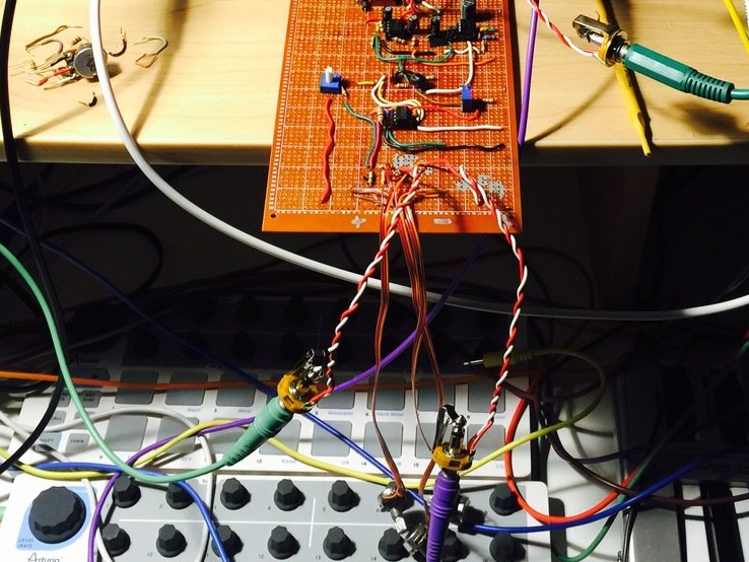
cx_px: 453
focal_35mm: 55
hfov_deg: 34.8
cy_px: 50
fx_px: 1190
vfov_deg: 25.7
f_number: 2.2
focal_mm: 4.15
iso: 50
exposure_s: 1/15
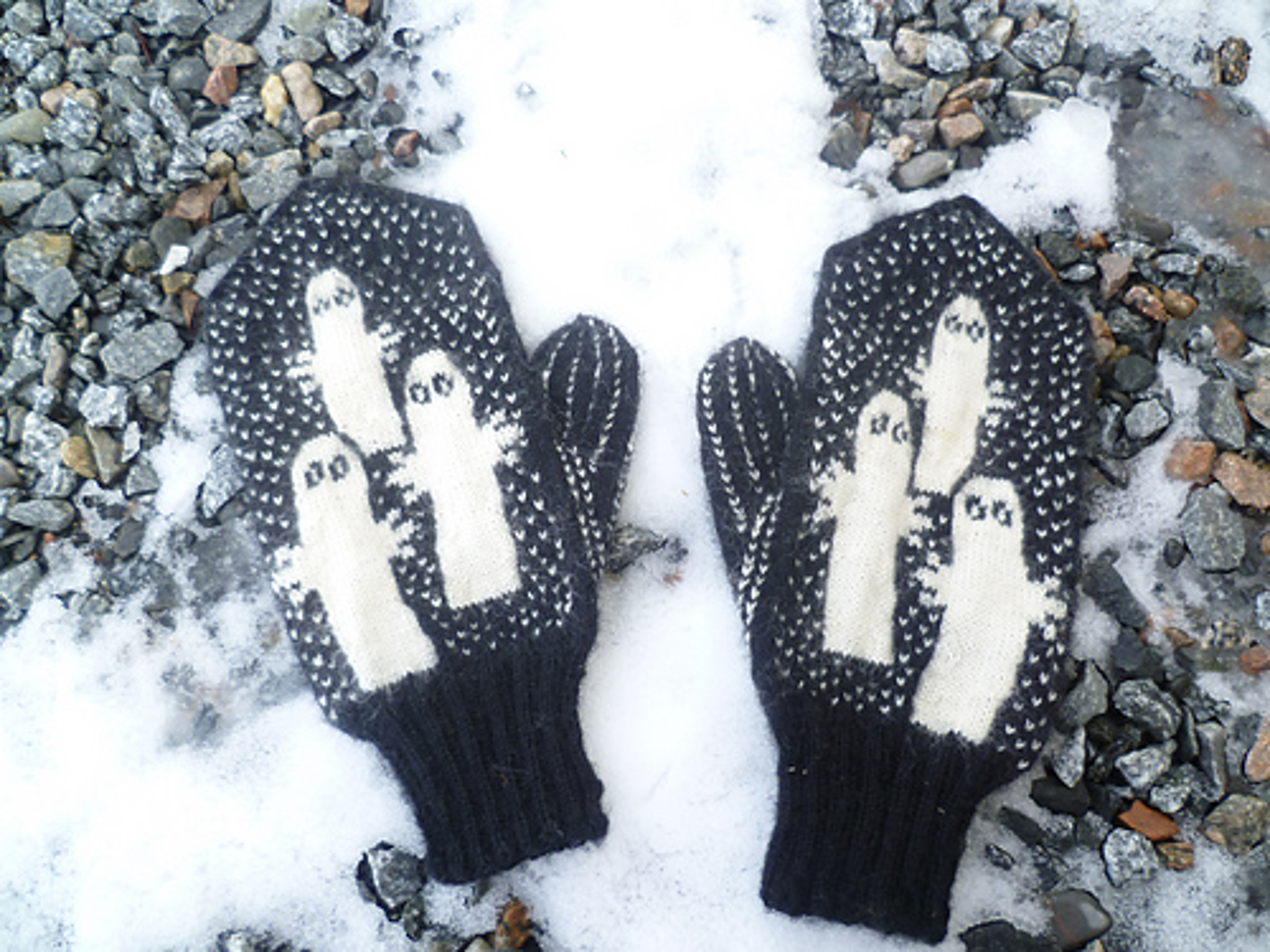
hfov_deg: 63.4
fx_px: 1027
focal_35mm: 28
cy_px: 476
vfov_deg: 49.7
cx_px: 635
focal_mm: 5
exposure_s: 1/160
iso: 80
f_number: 2.8
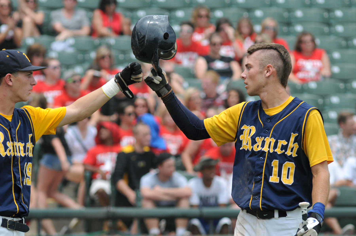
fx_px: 4445
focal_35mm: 450
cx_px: 178
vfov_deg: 3.0
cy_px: 118
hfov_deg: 4.6
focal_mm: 300
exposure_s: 1/1000
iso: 320
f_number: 5.6
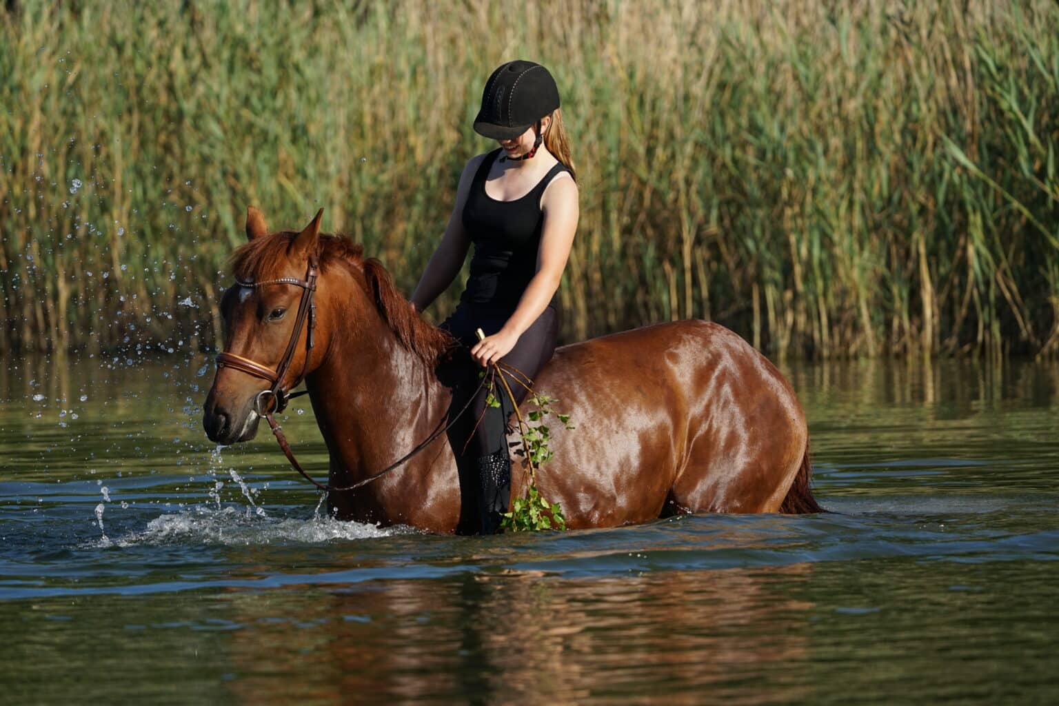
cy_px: 353
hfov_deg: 5.6
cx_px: 530
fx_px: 10736
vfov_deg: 3.8
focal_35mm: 365
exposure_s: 1/1000
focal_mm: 365
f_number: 6.3
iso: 250
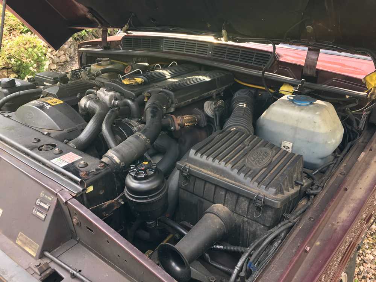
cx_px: 188
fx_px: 315
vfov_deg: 48.2
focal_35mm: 29
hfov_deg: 61.7
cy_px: 141
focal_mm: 4.15
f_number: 2.2
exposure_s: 1/100
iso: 40
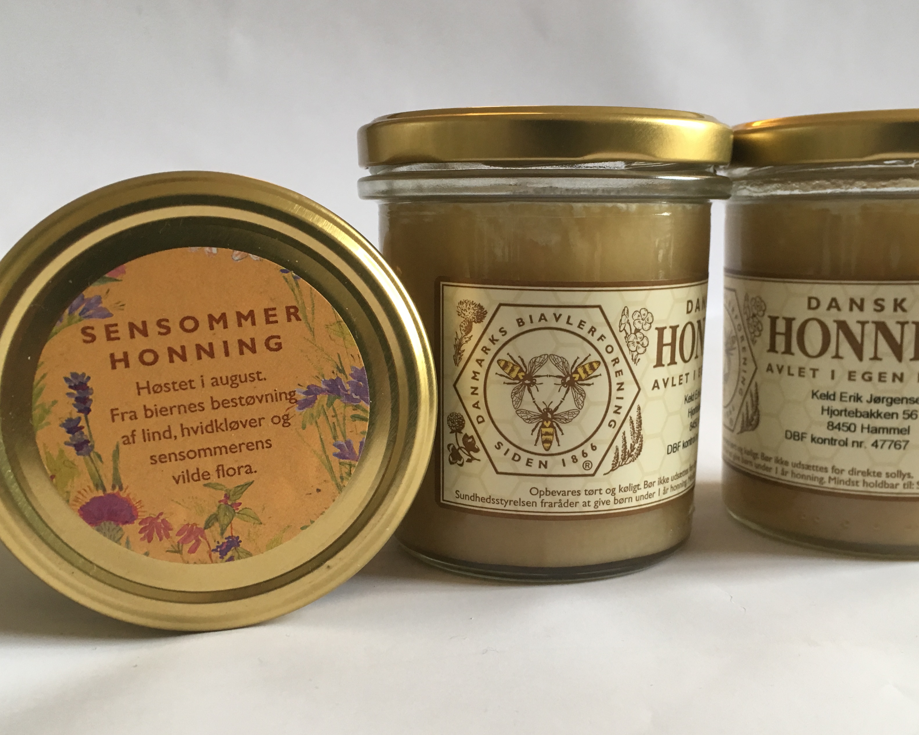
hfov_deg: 50.1
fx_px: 979
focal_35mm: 36
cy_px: 403
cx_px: 524
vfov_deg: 41.1
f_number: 2.2
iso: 64
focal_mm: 4.15
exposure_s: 1/33
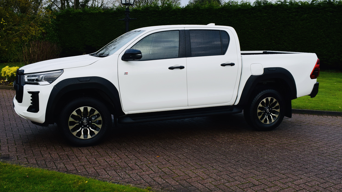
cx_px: 172
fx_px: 345
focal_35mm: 38
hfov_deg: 52.8
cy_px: 96
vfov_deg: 31.2
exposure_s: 1/160
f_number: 9
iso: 400
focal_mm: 24
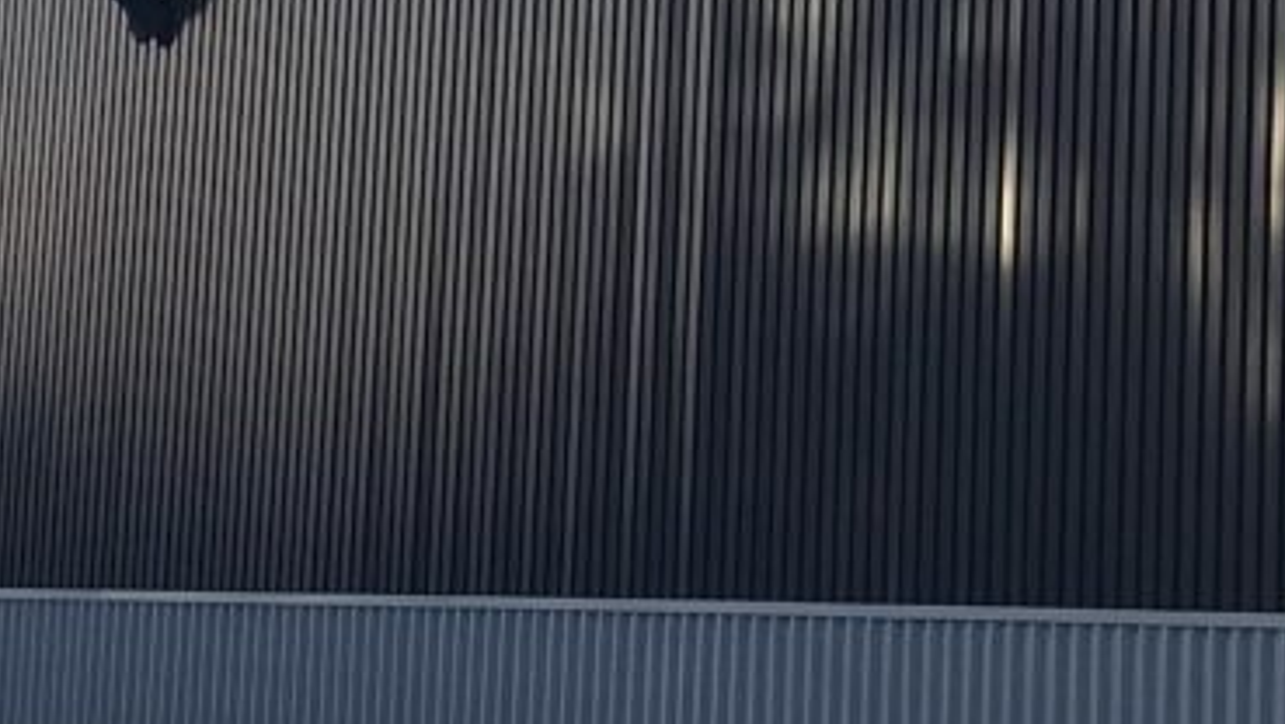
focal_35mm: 127
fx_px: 4329
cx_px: 554
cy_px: 143
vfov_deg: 9.5
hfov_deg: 16.9
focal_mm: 3.99
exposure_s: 1/863
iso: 20
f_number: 1.8
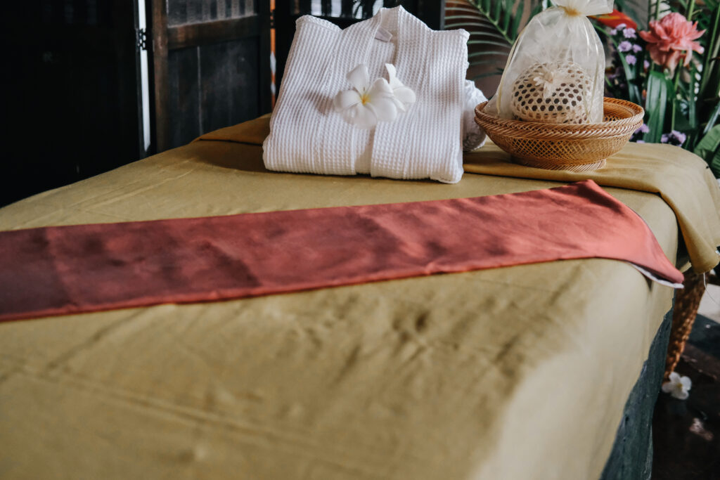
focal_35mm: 53
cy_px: 240
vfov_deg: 25.5
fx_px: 1060
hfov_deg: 37.5
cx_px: 360
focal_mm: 35
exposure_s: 1/640
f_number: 3.2
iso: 4000
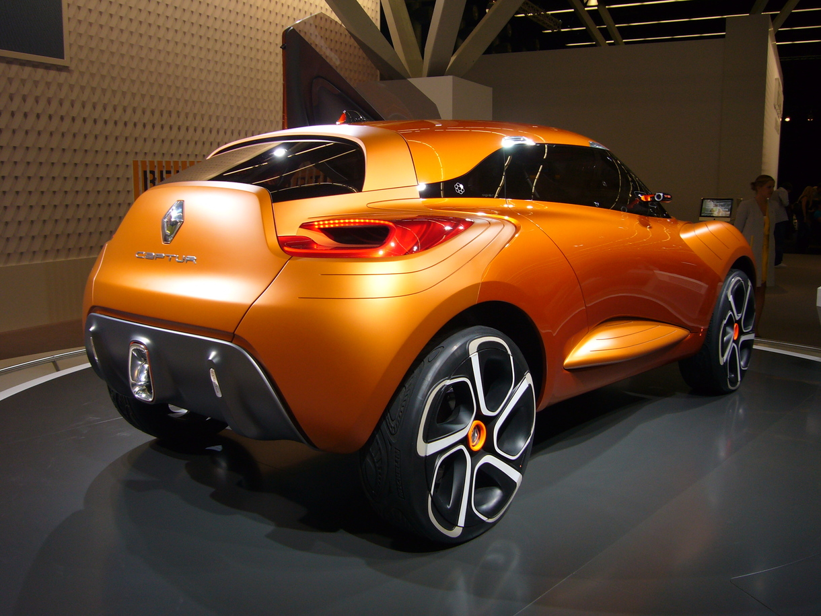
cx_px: 410
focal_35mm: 33
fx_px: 783
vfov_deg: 42.9
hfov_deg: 55.4
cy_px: 308
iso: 80
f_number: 3
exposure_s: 1/80
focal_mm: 5.4
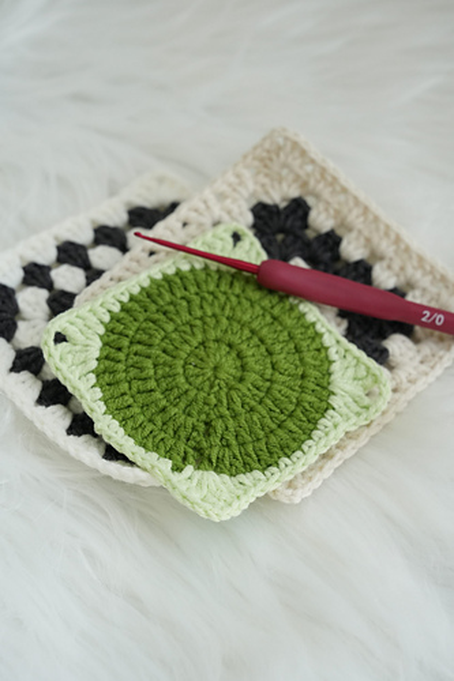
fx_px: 1325
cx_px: 227
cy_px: 340
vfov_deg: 28.9
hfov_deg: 19.4
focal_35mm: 70
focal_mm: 70
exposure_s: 1/400
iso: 3200
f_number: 6.3
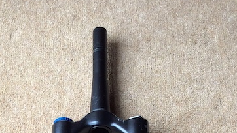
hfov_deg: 27.3
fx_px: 484
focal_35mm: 77
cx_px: 75
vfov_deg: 13.9
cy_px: 241
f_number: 2.4
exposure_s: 1/50
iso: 32
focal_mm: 3.3
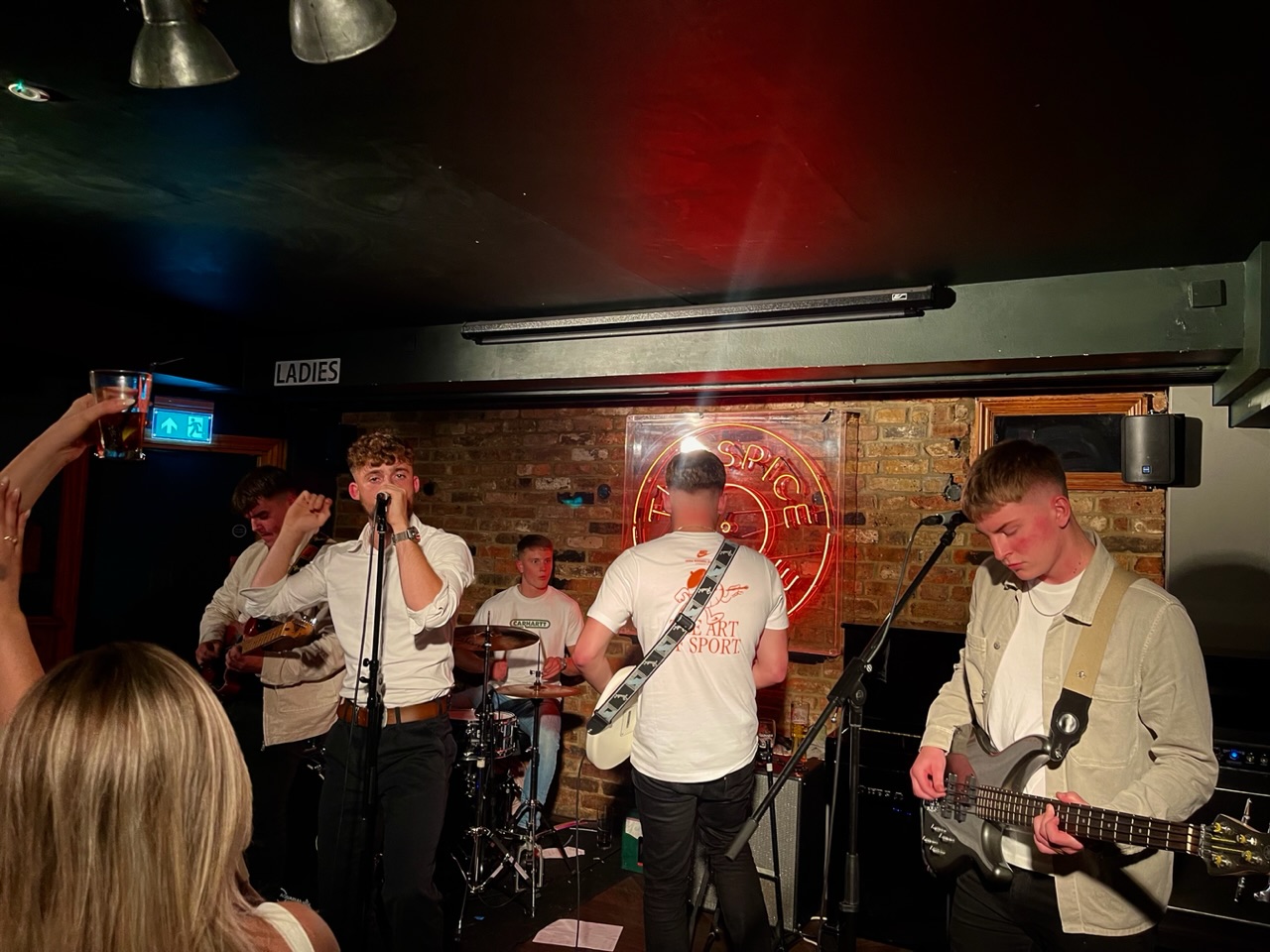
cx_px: 635
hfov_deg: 67.3
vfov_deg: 53.1
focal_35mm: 26
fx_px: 954
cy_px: 476
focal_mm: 5.1
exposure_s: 1/50
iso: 200
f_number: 1.6
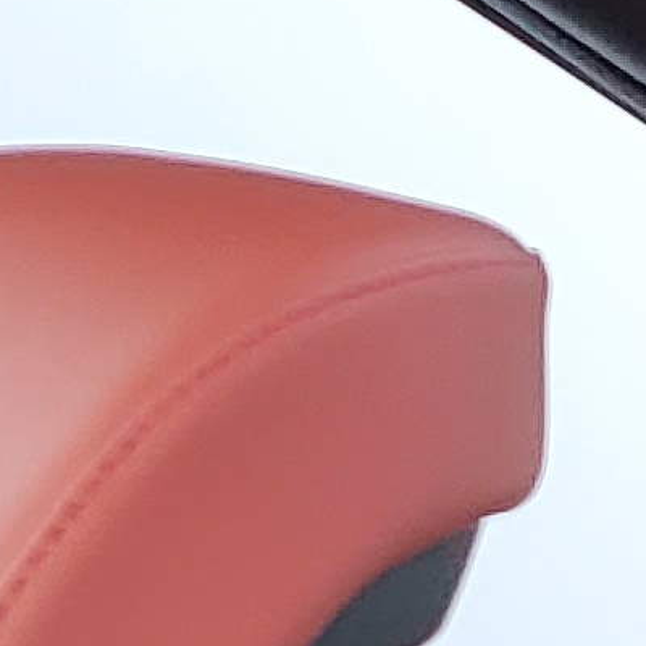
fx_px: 4856
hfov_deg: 6.5
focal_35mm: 230
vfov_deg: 7.4
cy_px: -522
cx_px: 2287
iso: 125
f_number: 1.8
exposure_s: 1/120
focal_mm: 5.4
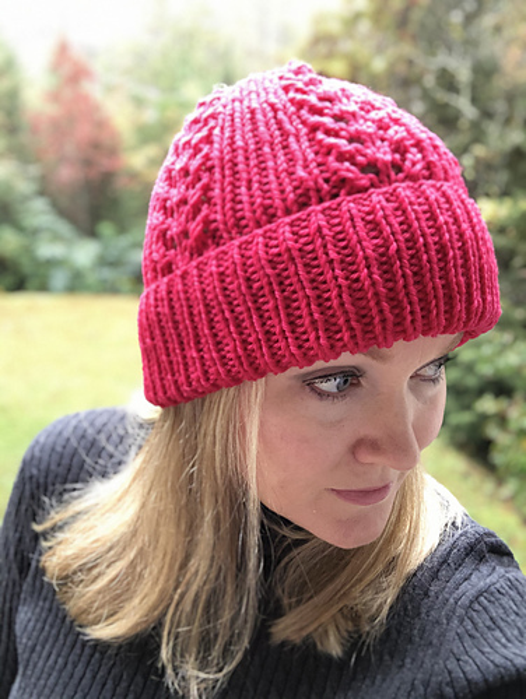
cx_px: 263
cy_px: 350
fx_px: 647
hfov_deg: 44.2
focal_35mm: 32
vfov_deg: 56.8
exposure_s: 1/30
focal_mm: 2.87
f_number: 2.2
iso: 80
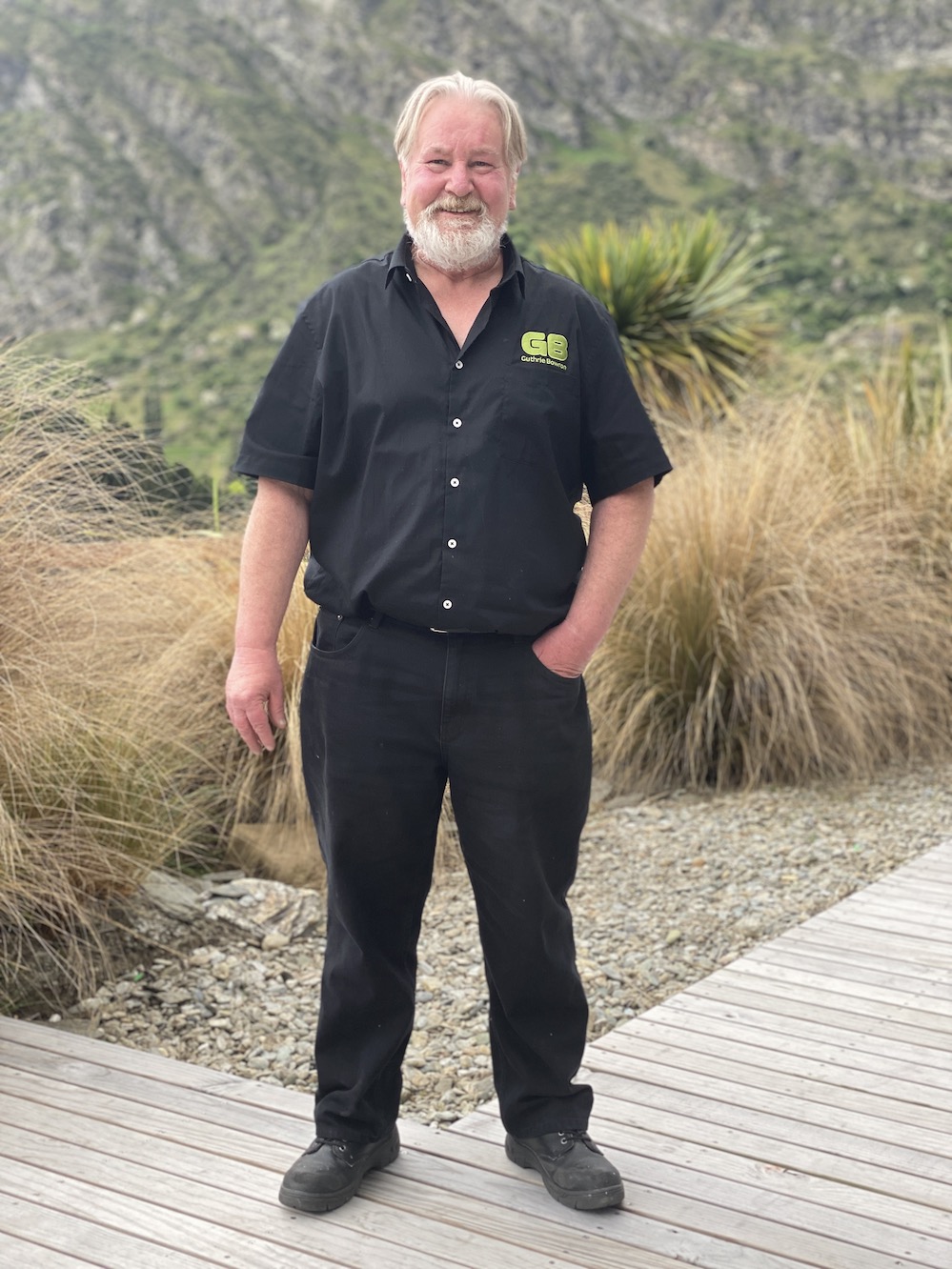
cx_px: 476
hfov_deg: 28.0
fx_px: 1907
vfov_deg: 36.8
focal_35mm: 52
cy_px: 634
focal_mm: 6
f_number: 2
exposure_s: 1/122
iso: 32
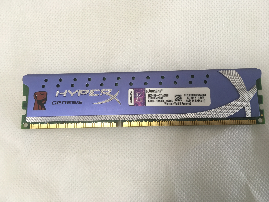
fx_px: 225
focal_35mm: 29
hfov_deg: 61.7
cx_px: 134
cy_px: 101
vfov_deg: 48.2
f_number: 2.2
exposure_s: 1/33
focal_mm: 4.15
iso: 125
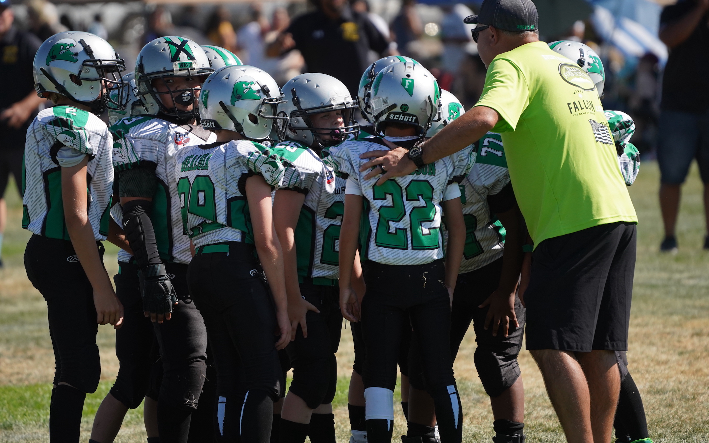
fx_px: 8773
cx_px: 359
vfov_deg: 2.9
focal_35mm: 454
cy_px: 202
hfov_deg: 4.6
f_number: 6.3
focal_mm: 400
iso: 1250
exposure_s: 1/3200
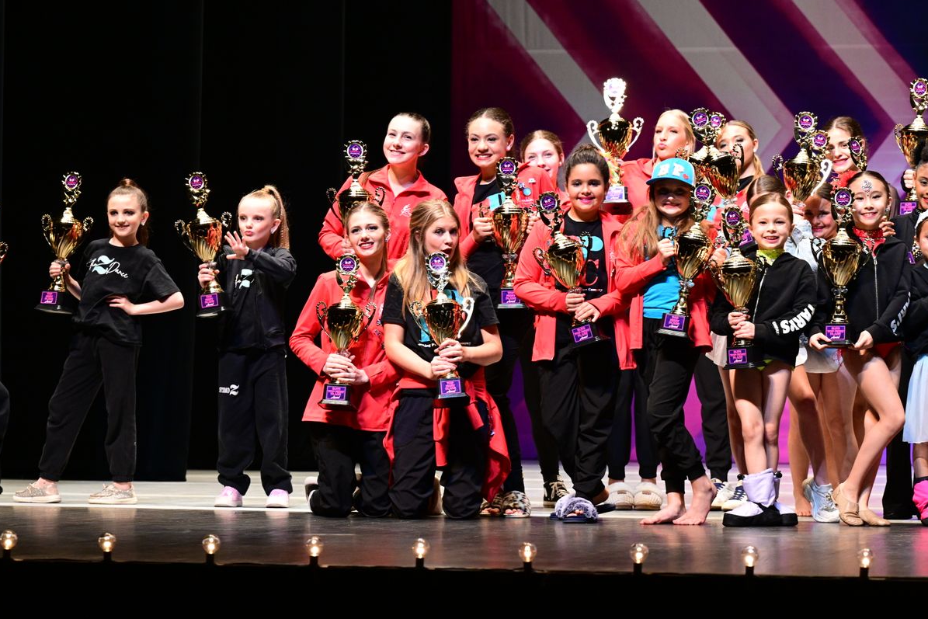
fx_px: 3300
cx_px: 536
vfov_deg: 10.7
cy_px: 314
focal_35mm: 128
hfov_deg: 16.0
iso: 3200
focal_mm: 102
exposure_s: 1/400
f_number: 4.5
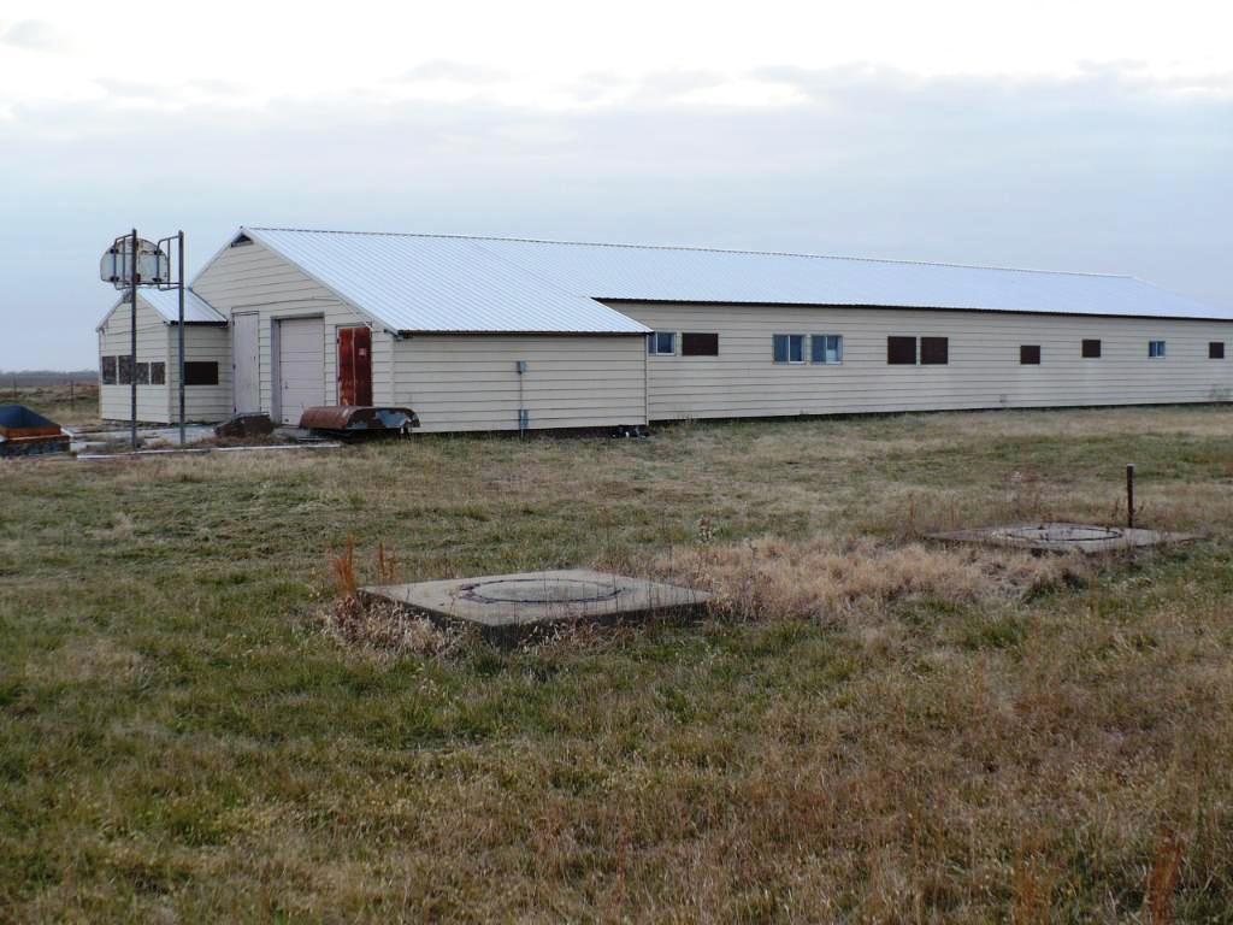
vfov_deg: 34.3
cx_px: 616
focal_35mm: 42
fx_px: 1496
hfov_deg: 44.8
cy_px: 462
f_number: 2.8
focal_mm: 6.1
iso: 100
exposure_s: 1/160
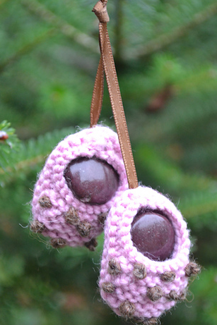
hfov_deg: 15.3
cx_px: 113
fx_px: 810
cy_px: 167
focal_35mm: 90
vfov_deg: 22.7
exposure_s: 1/60
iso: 2000
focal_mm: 55
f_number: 5.6
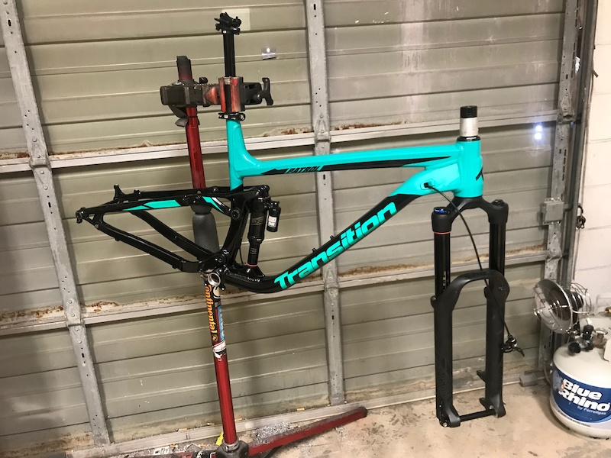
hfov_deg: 63.4
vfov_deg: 49.7
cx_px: 306
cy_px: 229
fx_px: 494
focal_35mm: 28
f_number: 1.8
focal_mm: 3.99
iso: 100
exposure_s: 1/13
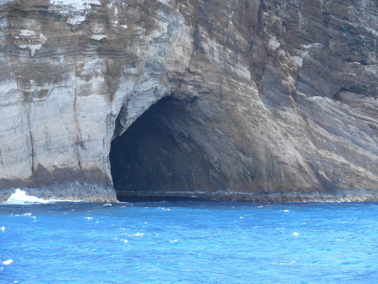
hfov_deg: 18.0
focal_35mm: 109
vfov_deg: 13.6
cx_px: 189
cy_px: 142
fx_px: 1190
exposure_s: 1/80
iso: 100
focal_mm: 23
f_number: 3.6
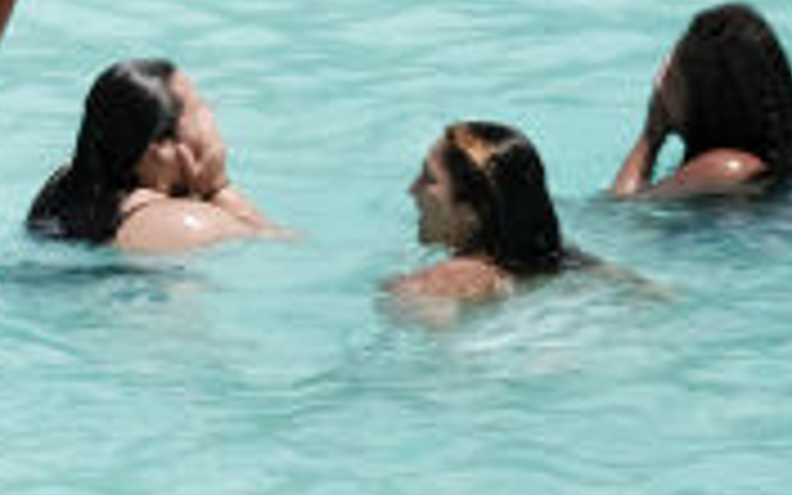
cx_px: 40
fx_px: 16491
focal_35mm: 764
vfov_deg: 1.7
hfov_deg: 2.7
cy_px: -151
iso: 160
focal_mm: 86
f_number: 6.4
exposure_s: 1/800
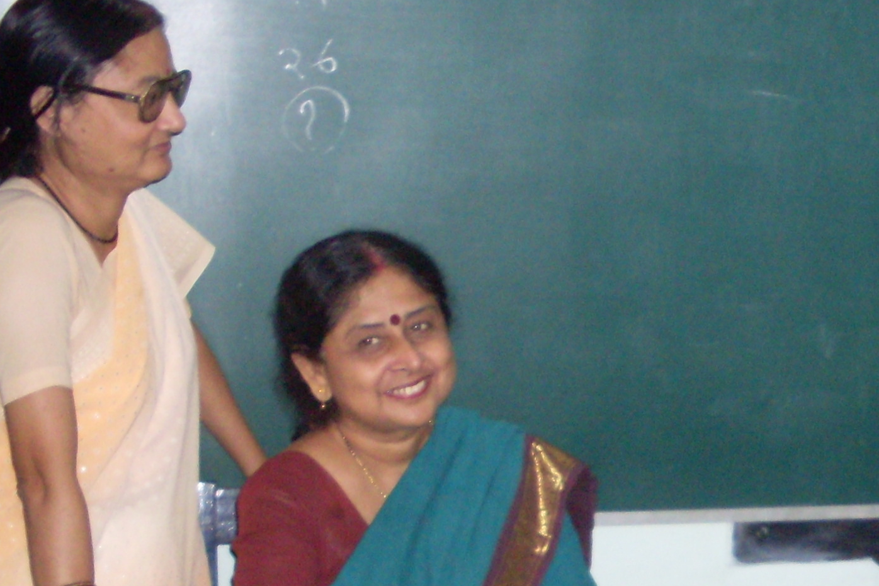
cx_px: 848
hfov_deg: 22.6
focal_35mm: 87
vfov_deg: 15.5
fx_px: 2124
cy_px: 562
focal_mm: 6.3
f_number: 2.8
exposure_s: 1/45
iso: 240
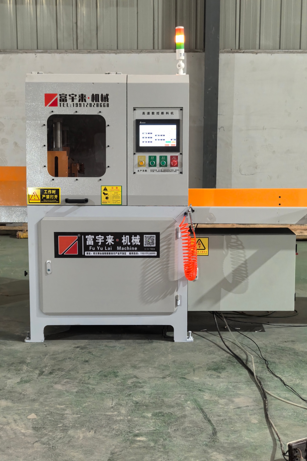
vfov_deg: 35.1
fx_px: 729
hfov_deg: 23.8
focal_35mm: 57
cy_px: 233
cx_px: 140
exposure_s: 1/50
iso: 320
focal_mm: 6.98
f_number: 1.4
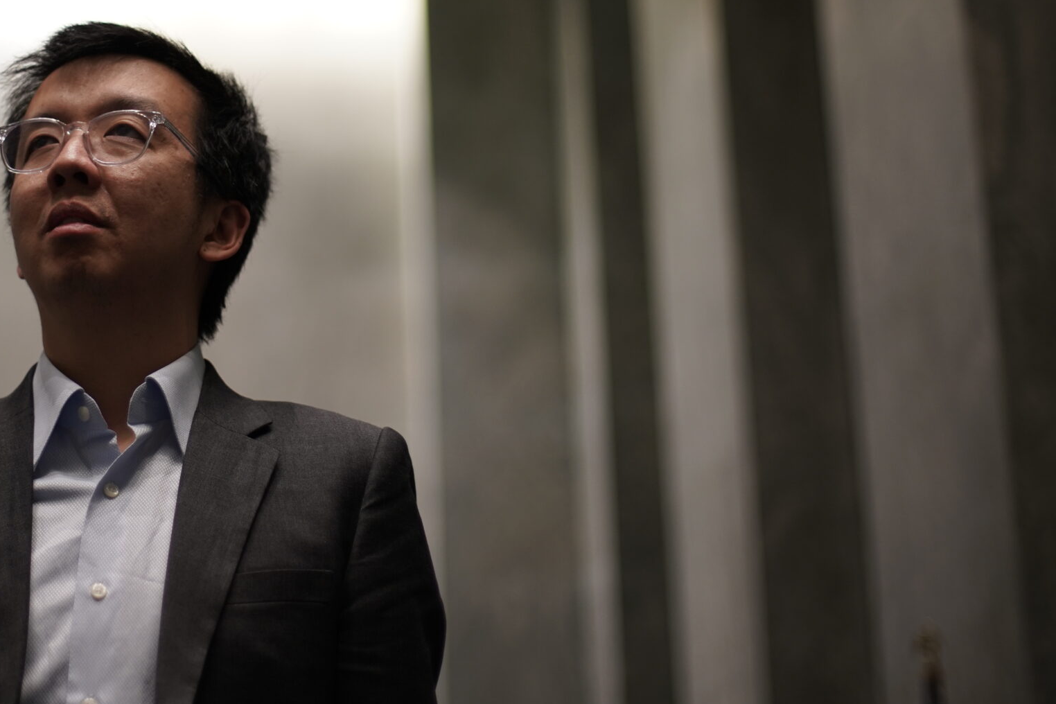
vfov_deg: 16.2
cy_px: 179
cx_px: 225
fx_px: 2464
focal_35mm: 84
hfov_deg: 23.9
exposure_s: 1/100
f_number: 1.6
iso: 400
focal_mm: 50
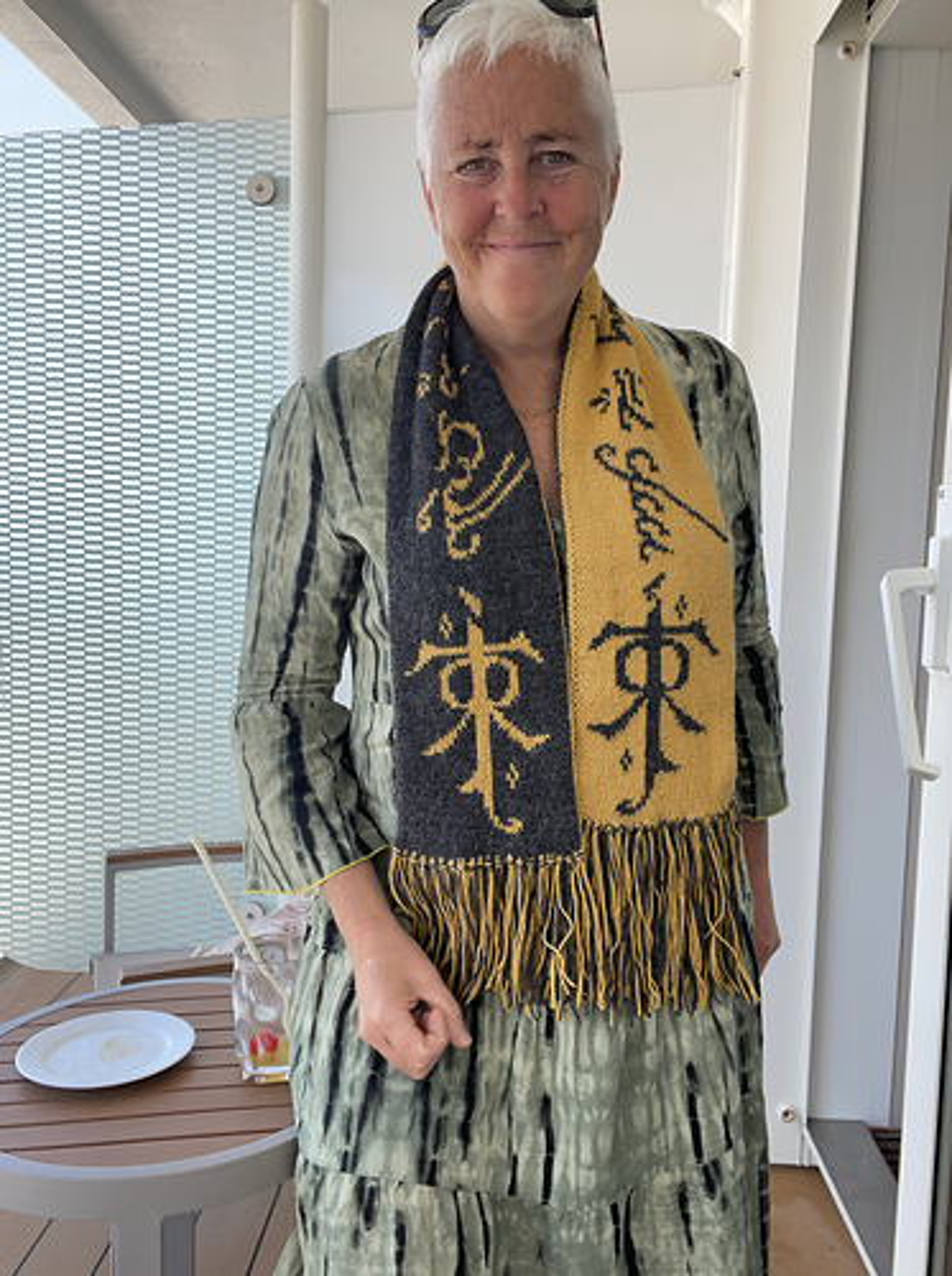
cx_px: 476
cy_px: 638
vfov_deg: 60.1
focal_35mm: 30
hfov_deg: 46.7
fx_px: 1104
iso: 25
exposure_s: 1/133
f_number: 2.2
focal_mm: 2.71
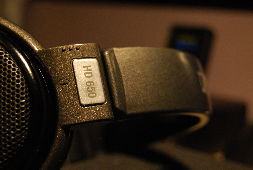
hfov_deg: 24.6
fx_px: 580
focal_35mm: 82
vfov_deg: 16.6
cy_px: 85
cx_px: 126
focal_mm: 55
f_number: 5.6
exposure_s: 1/20
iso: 400
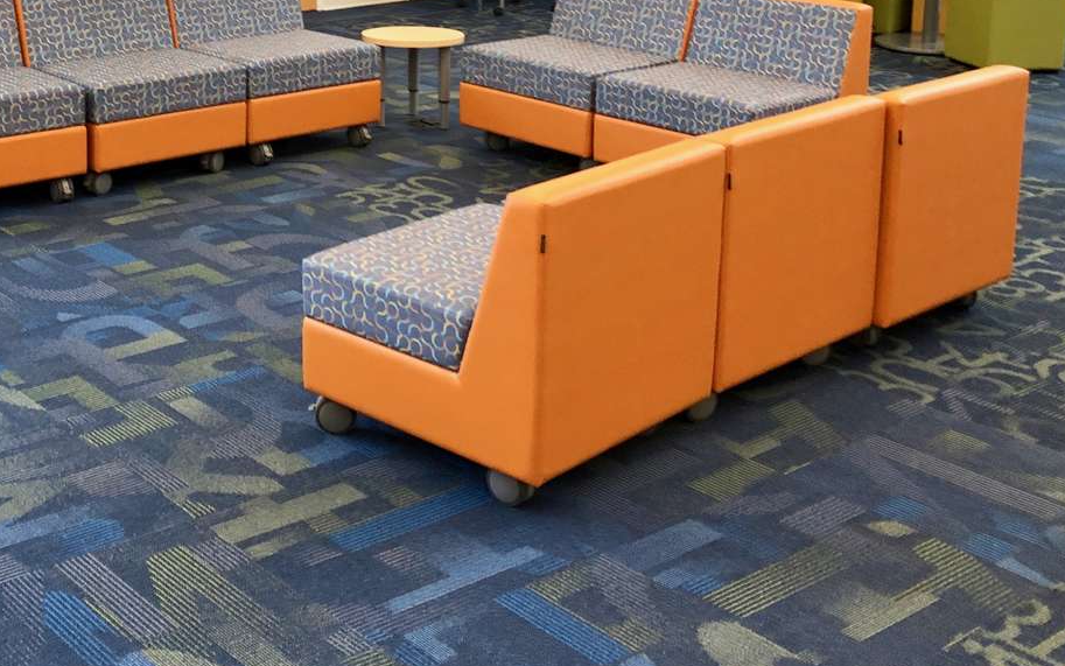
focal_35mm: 52
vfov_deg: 24.1
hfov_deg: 37.8
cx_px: 254
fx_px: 1510
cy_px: 57
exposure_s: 1/19
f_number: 1.8
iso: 40
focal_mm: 4
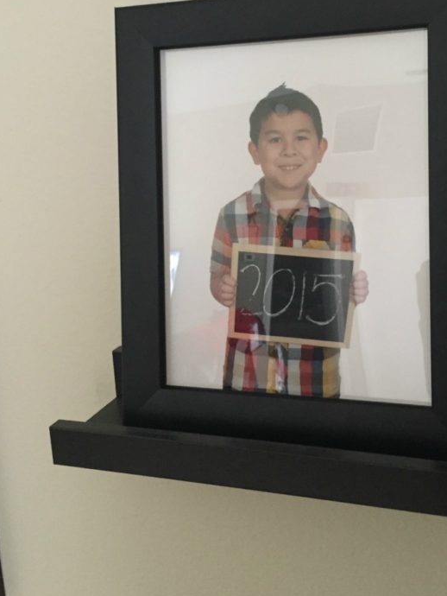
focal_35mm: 42
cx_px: 265
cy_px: 208
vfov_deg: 44.3
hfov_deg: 34.3
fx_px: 723
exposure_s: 1/15
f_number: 2.2
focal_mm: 4.15
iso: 500
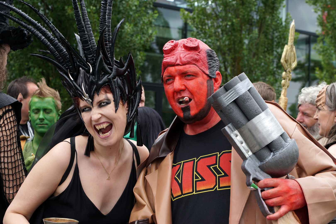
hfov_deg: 27.0
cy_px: 112
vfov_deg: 18.2
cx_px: 168
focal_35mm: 75
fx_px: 700
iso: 100
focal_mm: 50
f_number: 6.3
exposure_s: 1/200
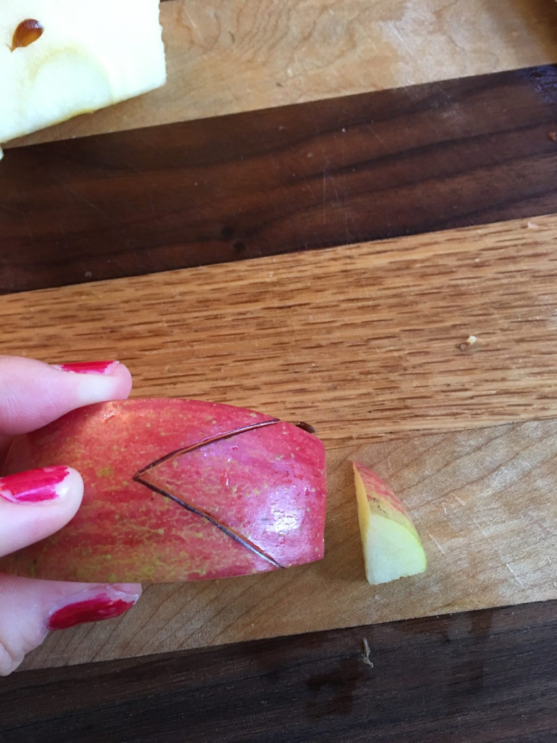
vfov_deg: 61.7
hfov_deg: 48.2
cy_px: 372
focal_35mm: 29
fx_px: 622
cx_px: 278
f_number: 2.2
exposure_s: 1/15
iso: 64
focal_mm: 4.15
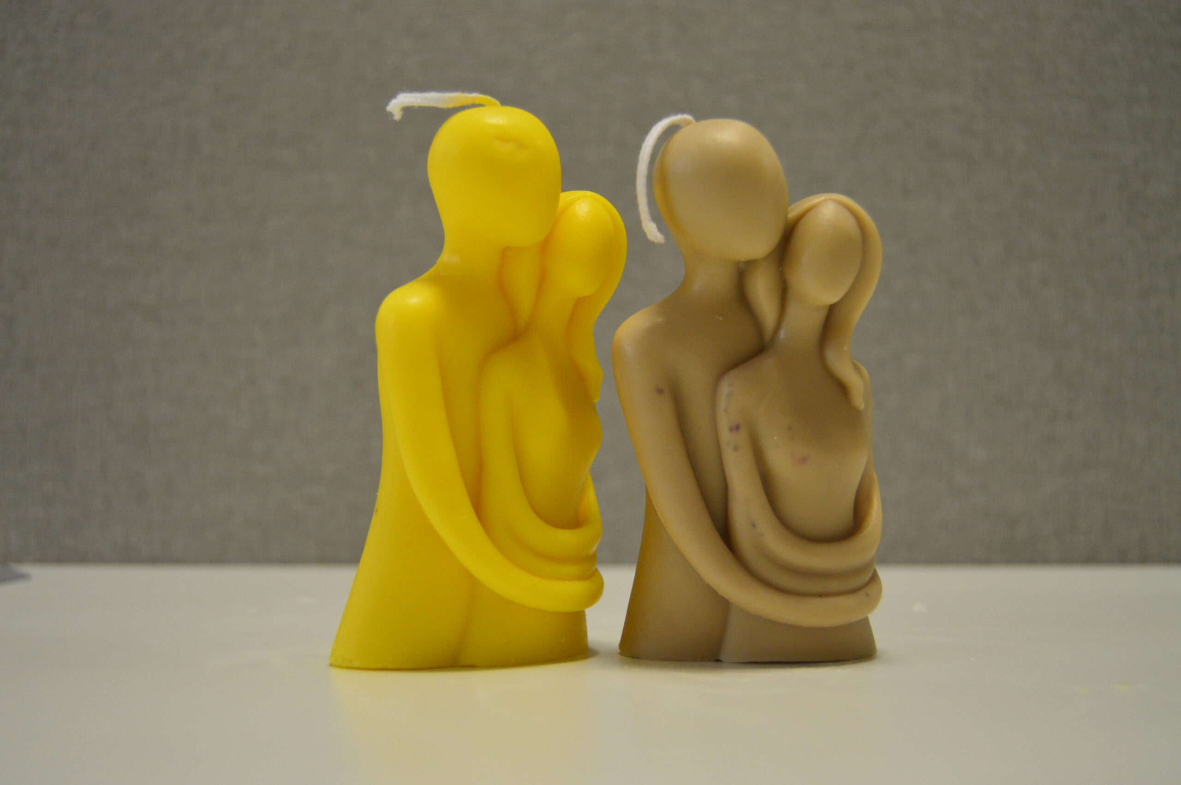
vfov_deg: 34.1
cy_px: 392
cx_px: 590
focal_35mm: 39
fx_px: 1278
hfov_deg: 49.6
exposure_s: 1/60
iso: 800
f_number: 4
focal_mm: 26
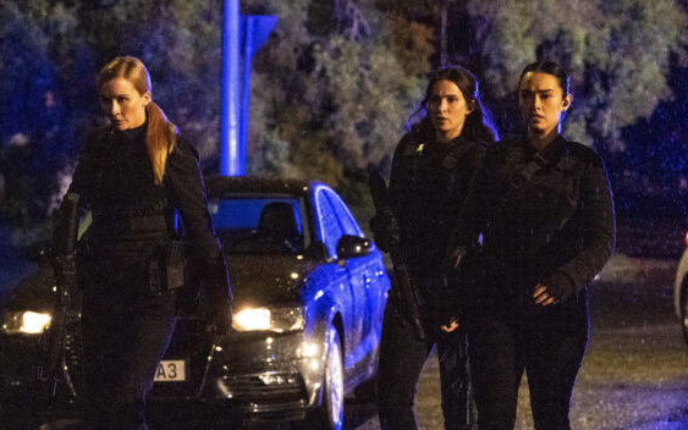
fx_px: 1856
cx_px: 346
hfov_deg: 21.0
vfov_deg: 13.2
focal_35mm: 99
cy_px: 205
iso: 12800
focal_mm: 96
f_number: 4.5
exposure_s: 1/320
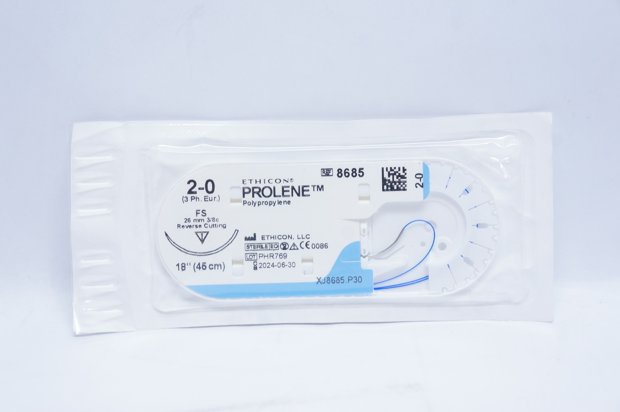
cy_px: 206
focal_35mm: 58
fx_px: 1006
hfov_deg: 34.2
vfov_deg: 23.1
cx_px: 310
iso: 800
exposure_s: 1/40
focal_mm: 39
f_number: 7.1
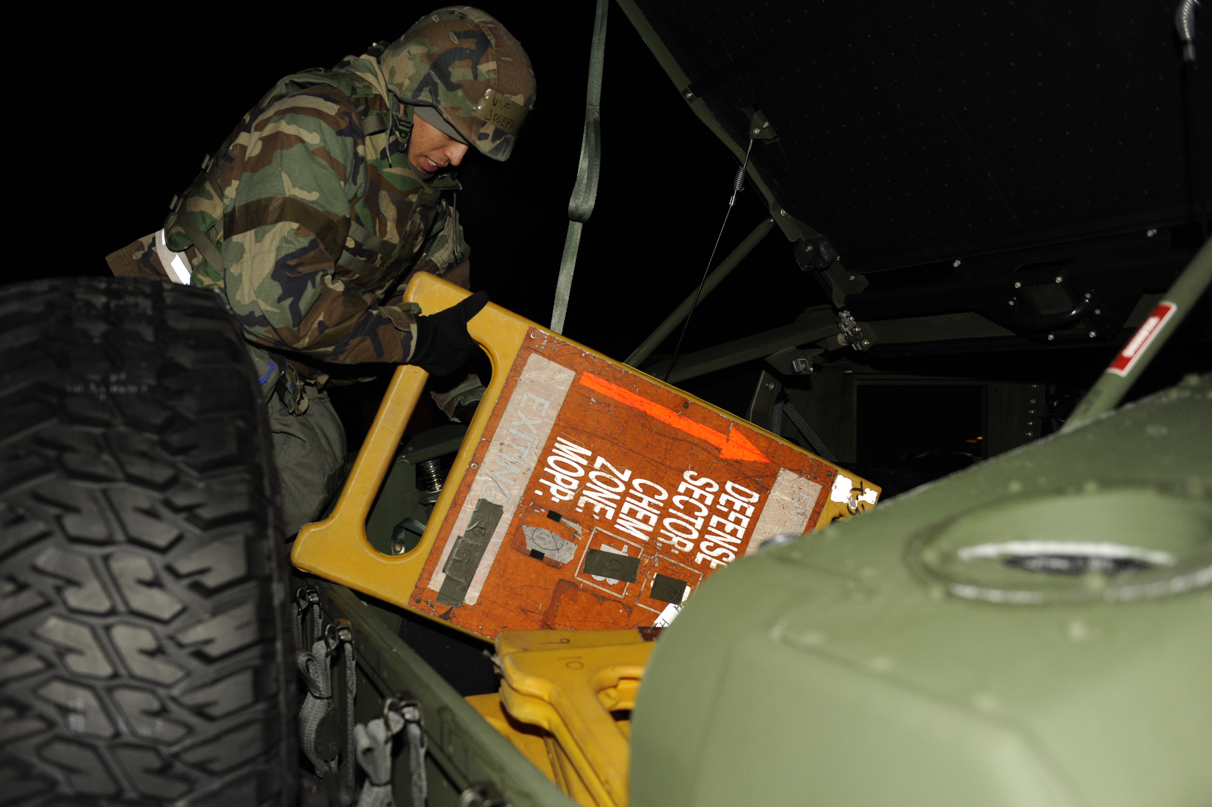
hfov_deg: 63.7
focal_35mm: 29
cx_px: 606
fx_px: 976
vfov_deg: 44.9
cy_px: 404
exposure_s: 1/125
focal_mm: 29
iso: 1250
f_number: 3.2
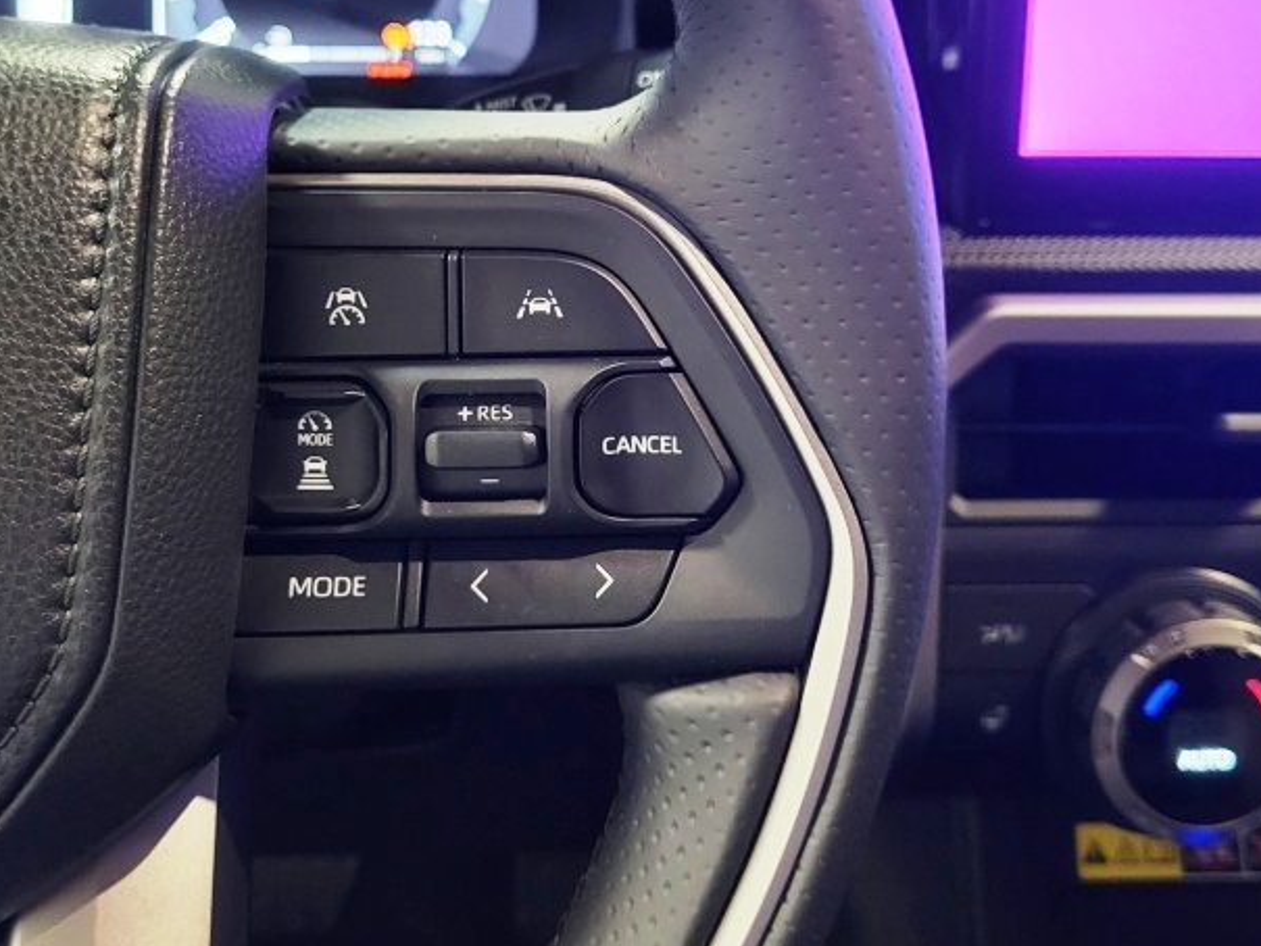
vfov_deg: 32.7
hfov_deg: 42.9
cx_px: 588
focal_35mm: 44
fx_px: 1603
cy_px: 346
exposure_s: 1/40
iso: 640
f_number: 1.8
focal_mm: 5.4
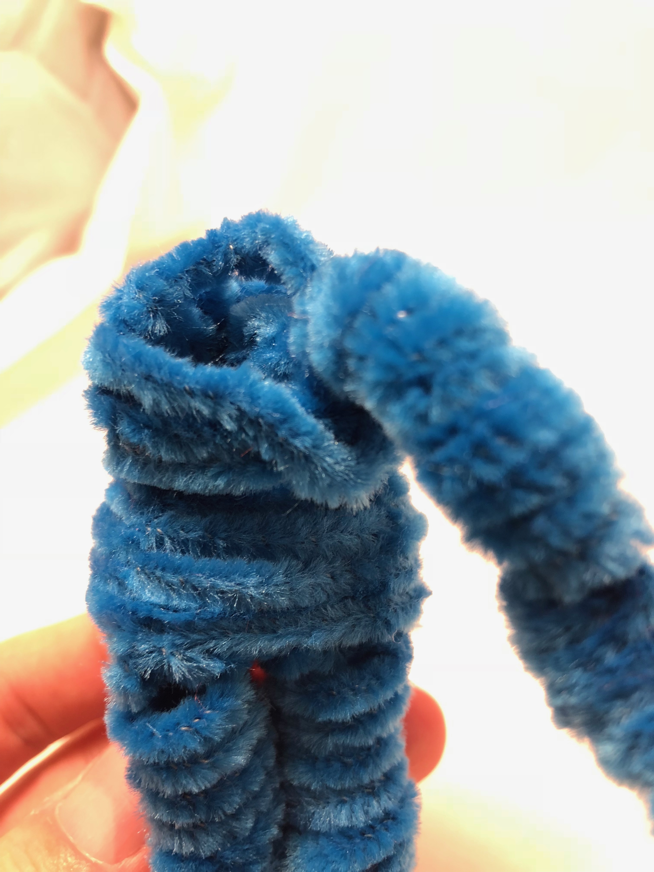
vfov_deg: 63.4
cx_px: 327
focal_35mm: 28
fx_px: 705
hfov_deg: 49.7
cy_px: 436
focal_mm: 4
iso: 40
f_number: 1.8
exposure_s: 1/17
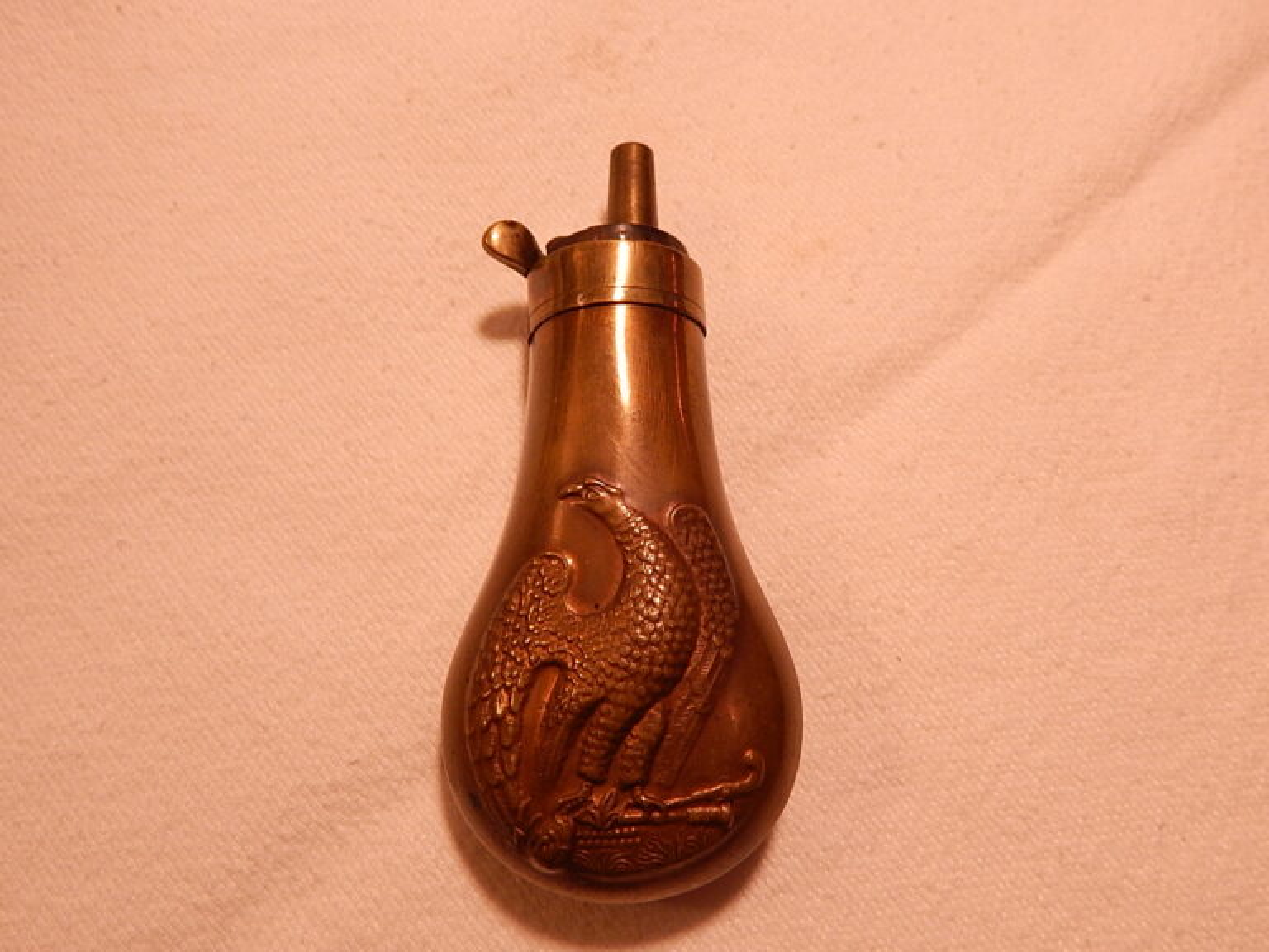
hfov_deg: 63.4
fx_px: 1026
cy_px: 476
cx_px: 634
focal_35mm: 28
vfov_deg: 49.7
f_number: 3.2
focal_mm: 5.1
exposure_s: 1/30
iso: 200
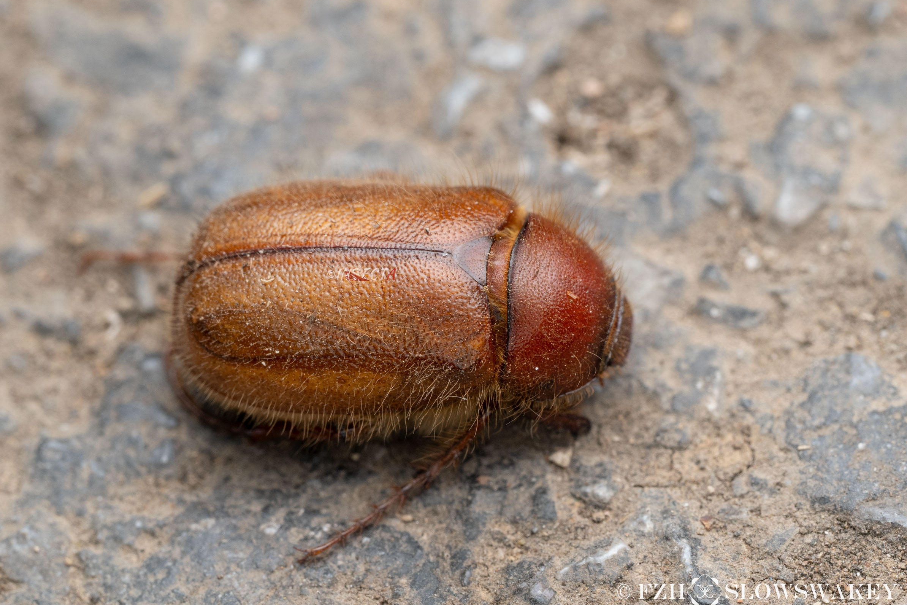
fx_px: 2771
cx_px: 438
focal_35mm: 110
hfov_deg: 18.6
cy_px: 299
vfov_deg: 12.4
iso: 200
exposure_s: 1/200
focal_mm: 105
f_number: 14
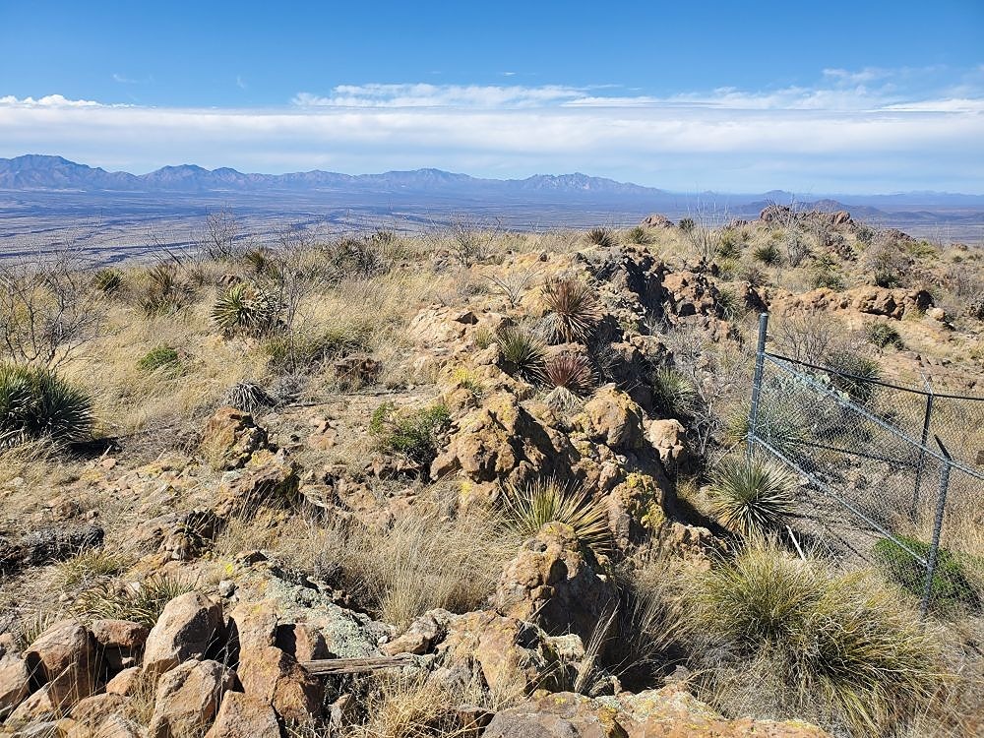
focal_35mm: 26
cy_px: 369
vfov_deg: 53.1
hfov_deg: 67.3
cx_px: 492
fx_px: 739
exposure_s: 1/1501
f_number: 2.4
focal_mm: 4.3
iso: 50
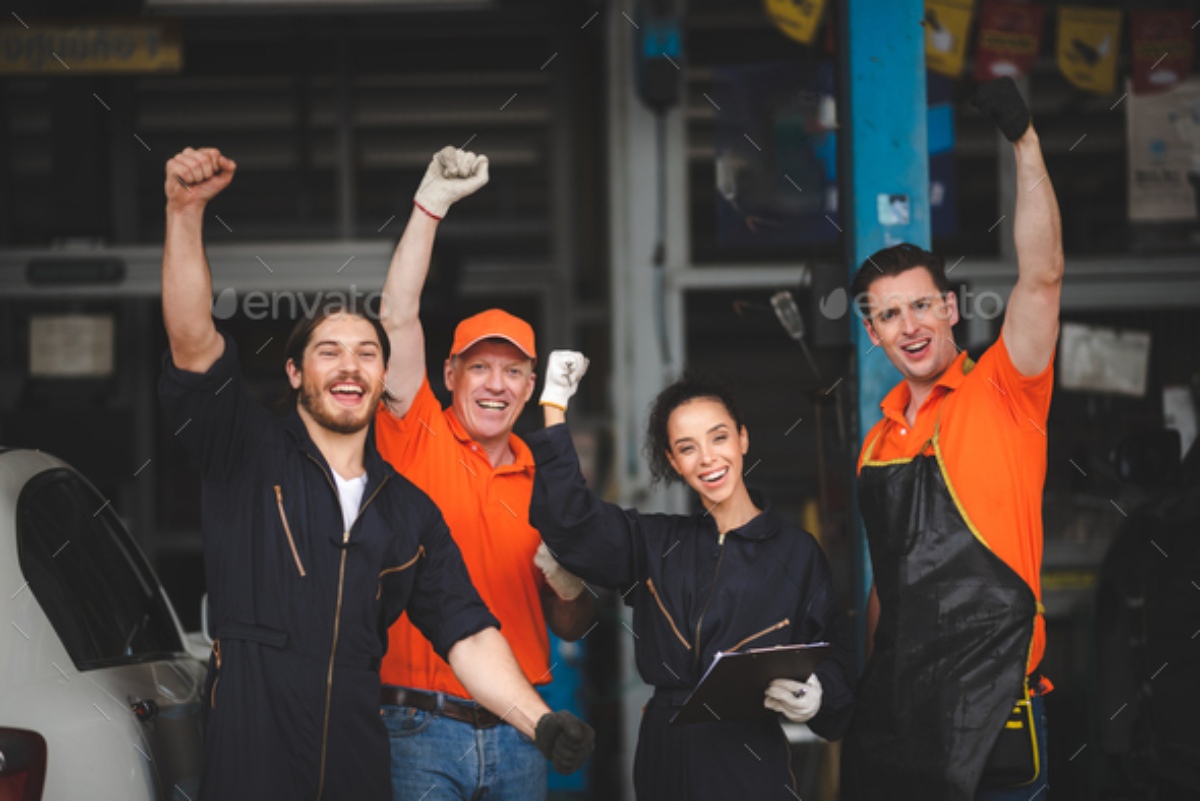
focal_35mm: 105
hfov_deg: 19.4
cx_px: 600
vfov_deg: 13.1
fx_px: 3502
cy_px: 400
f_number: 1.4
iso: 250
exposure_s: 1/2500
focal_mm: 105
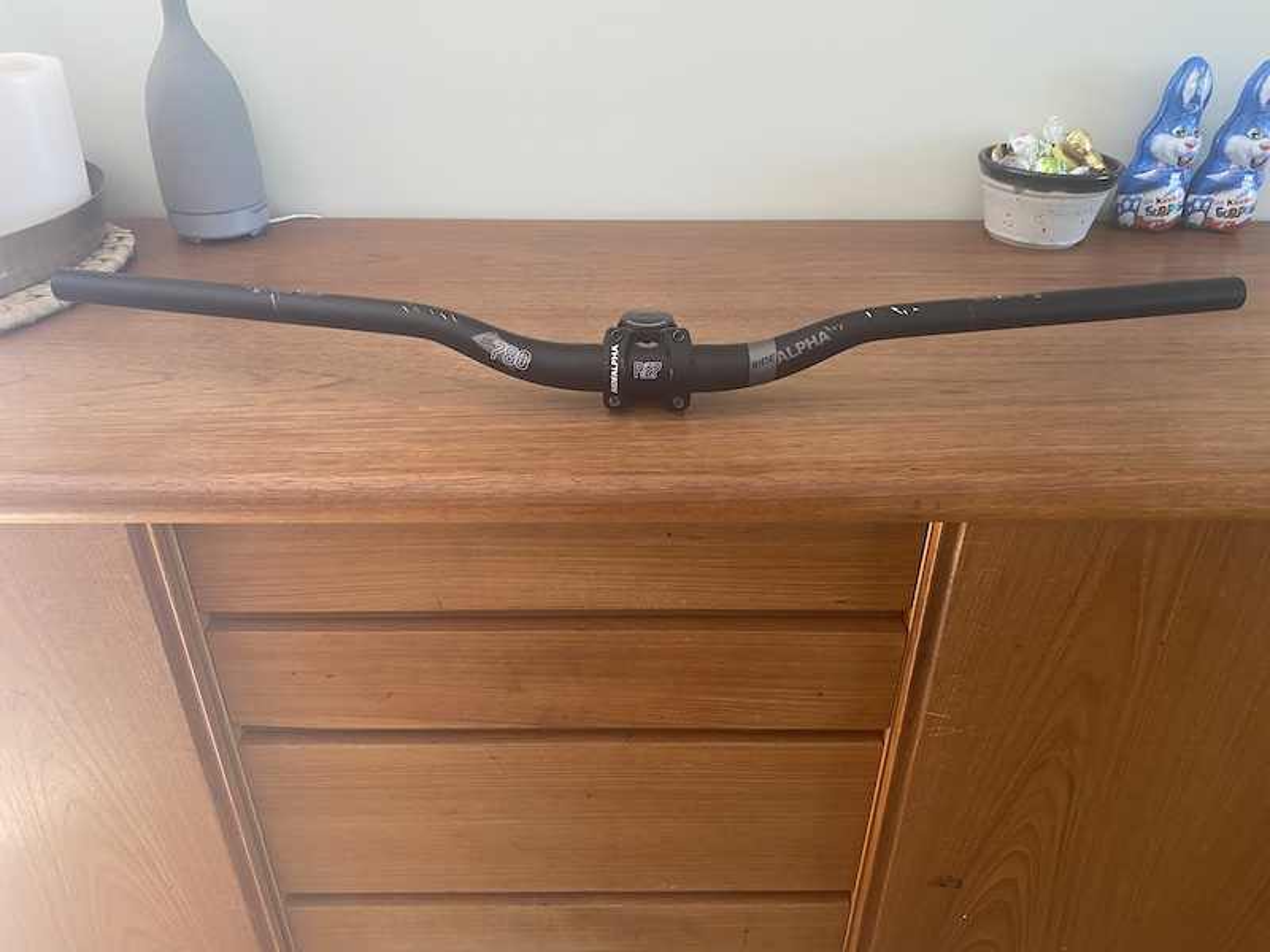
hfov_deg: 67.3
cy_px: 476
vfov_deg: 53.1
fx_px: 954
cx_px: 635
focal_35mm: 26
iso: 125
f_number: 1.8
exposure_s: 1/63
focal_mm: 4.25
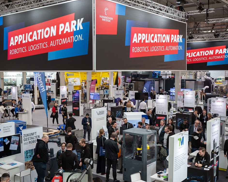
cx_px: 115
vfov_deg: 36.5
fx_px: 277
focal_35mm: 41
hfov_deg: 44.8
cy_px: 91
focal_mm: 36
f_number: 4
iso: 800
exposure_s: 1/200
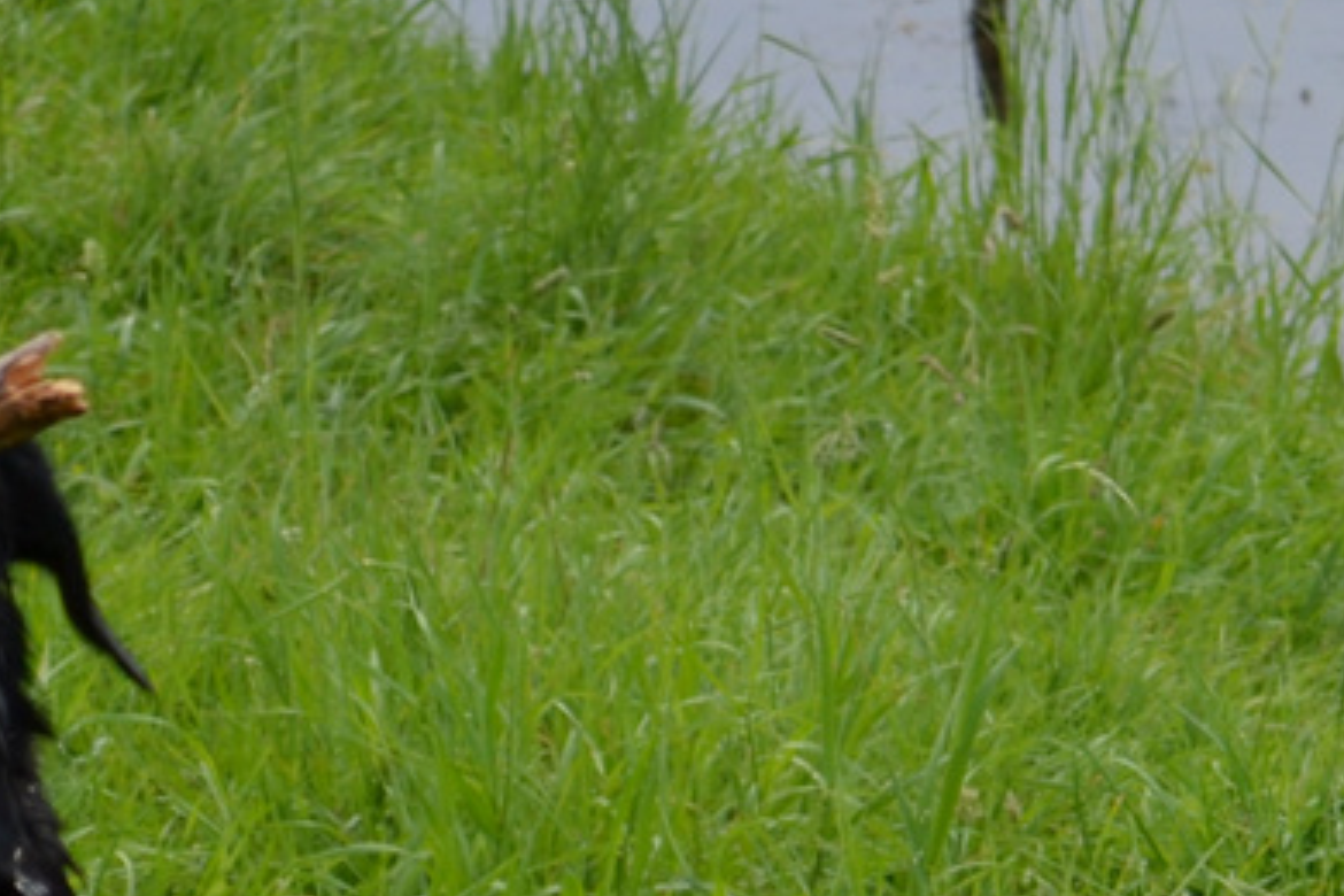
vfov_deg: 4.0
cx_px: 1223
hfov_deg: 6.0
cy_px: 1399
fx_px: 12807
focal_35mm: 343
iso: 140
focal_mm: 55
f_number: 5.6
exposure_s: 1/125
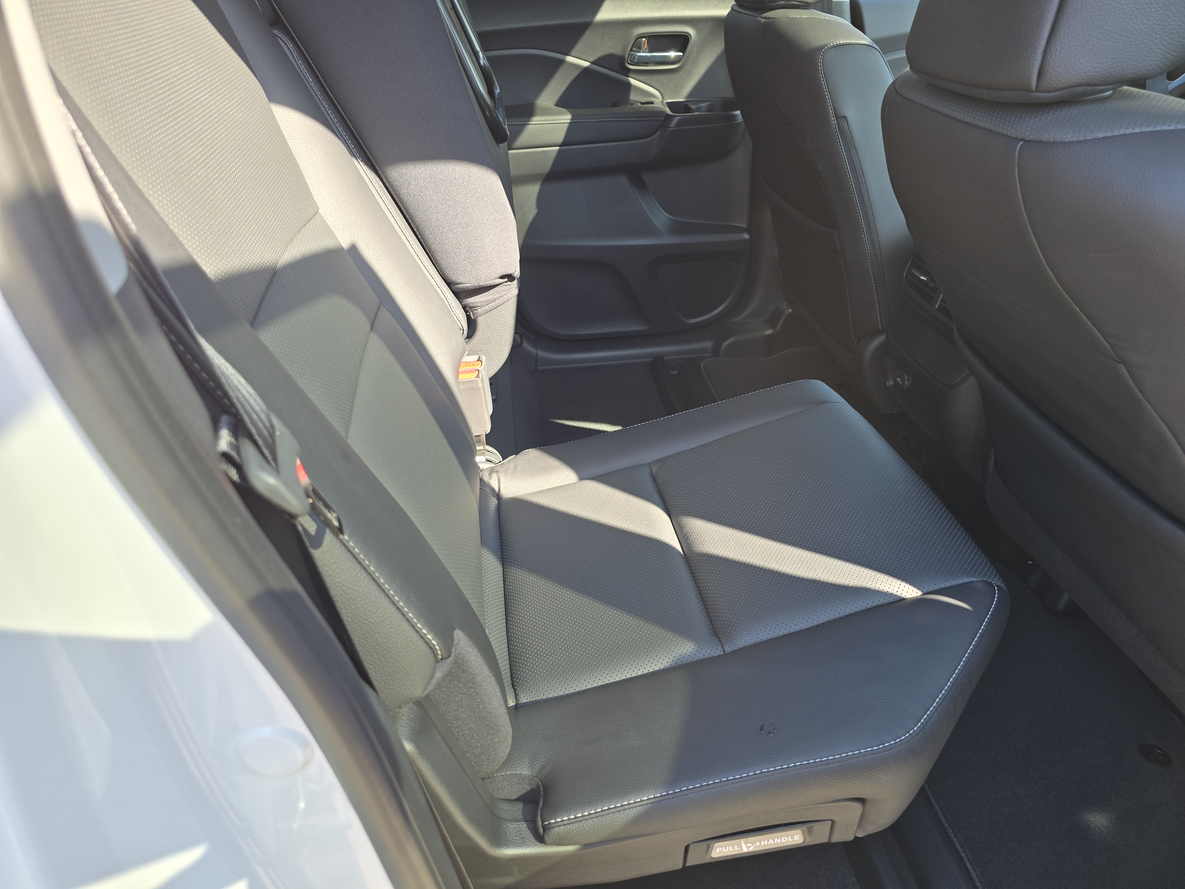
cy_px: 444
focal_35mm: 23
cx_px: 592
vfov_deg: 58.9
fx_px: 787
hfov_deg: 73.9
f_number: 1.7
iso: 40
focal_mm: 6.3
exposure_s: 1/180
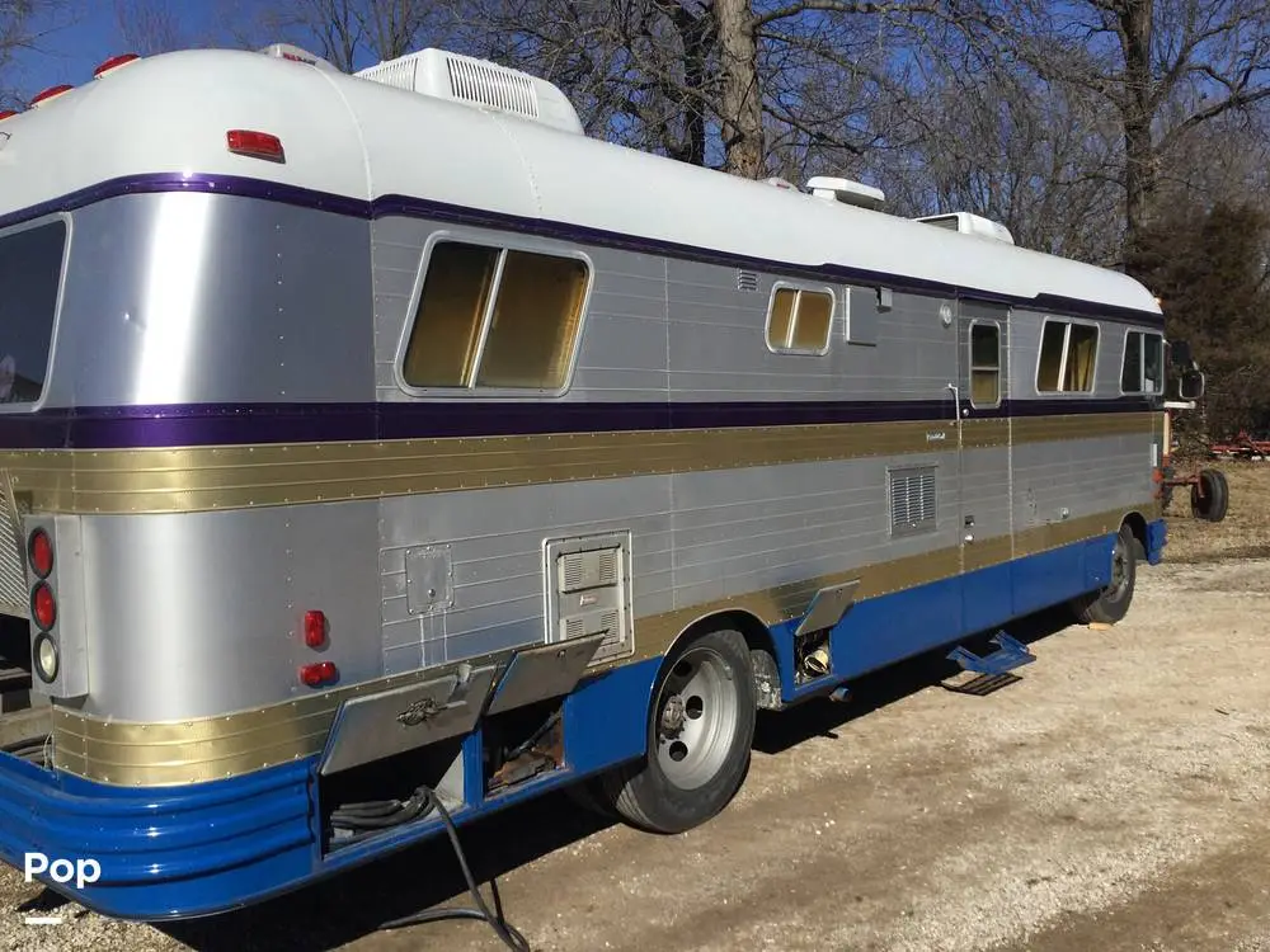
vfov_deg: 45.4
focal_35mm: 31
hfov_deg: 58.4
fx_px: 1137
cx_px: 635
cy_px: 476
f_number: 2.4
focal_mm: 3.3
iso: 25
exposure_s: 1/2717
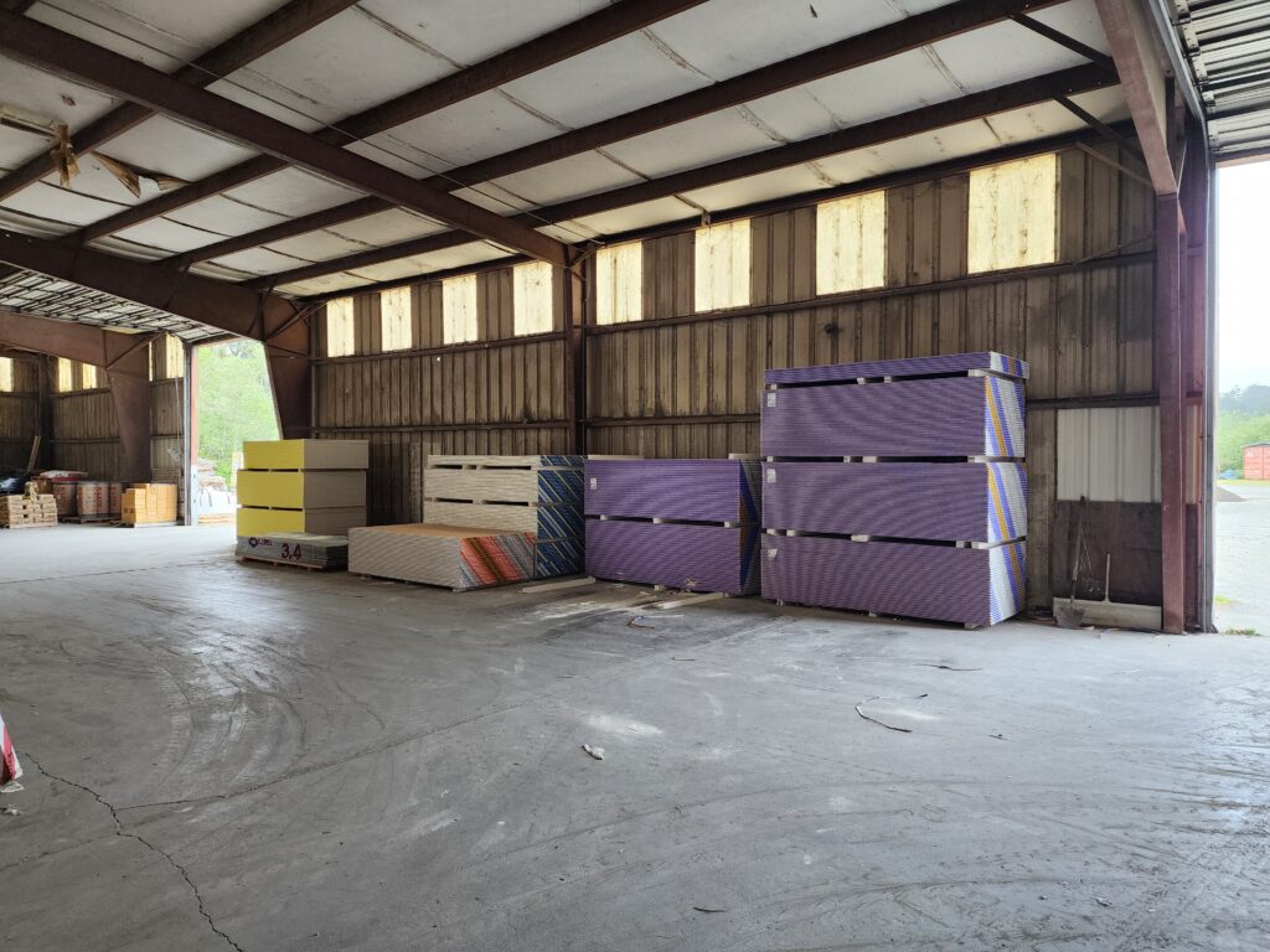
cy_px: 476
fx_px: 844
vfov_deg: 58.9
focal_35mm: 23
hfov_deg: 73.9
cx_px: 635
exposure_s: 1/120
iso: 200
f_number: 1.8
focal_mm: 6.4
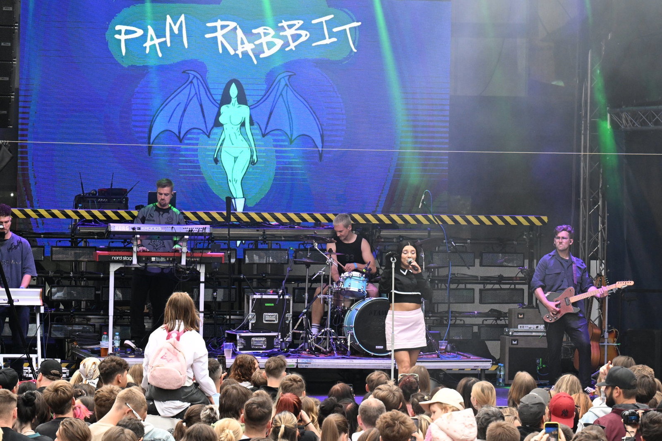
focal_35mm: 165
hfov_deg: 12.5
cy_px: 220
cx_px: 331
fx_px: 3033
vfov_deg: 8.3
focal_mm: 110
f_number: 8
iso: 2500
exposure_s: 1/400
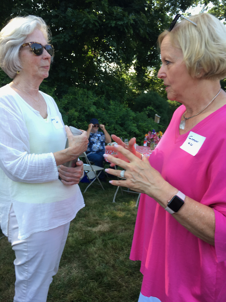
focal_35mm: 29
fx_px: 252
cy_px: 151
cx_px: 113
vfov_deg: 61.7
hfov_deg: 48.2
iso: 25
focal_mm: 4.15
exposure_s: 1/120
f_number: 2.2
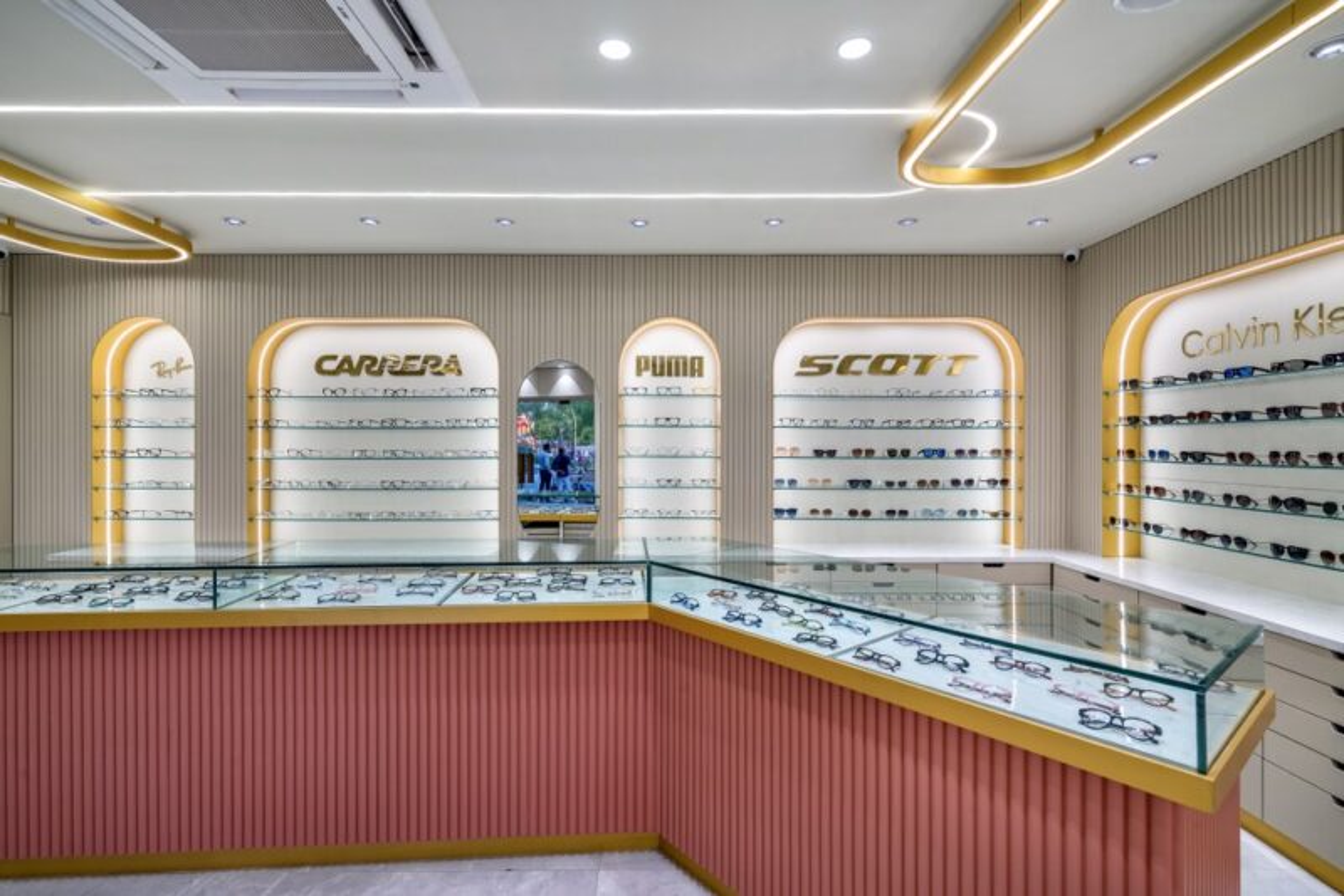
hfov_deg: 93.3
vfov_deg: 70.5
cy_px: 448
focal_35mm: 17
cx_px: 672
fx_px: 635
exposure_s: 1/20
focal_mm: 17
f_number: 9
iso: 100
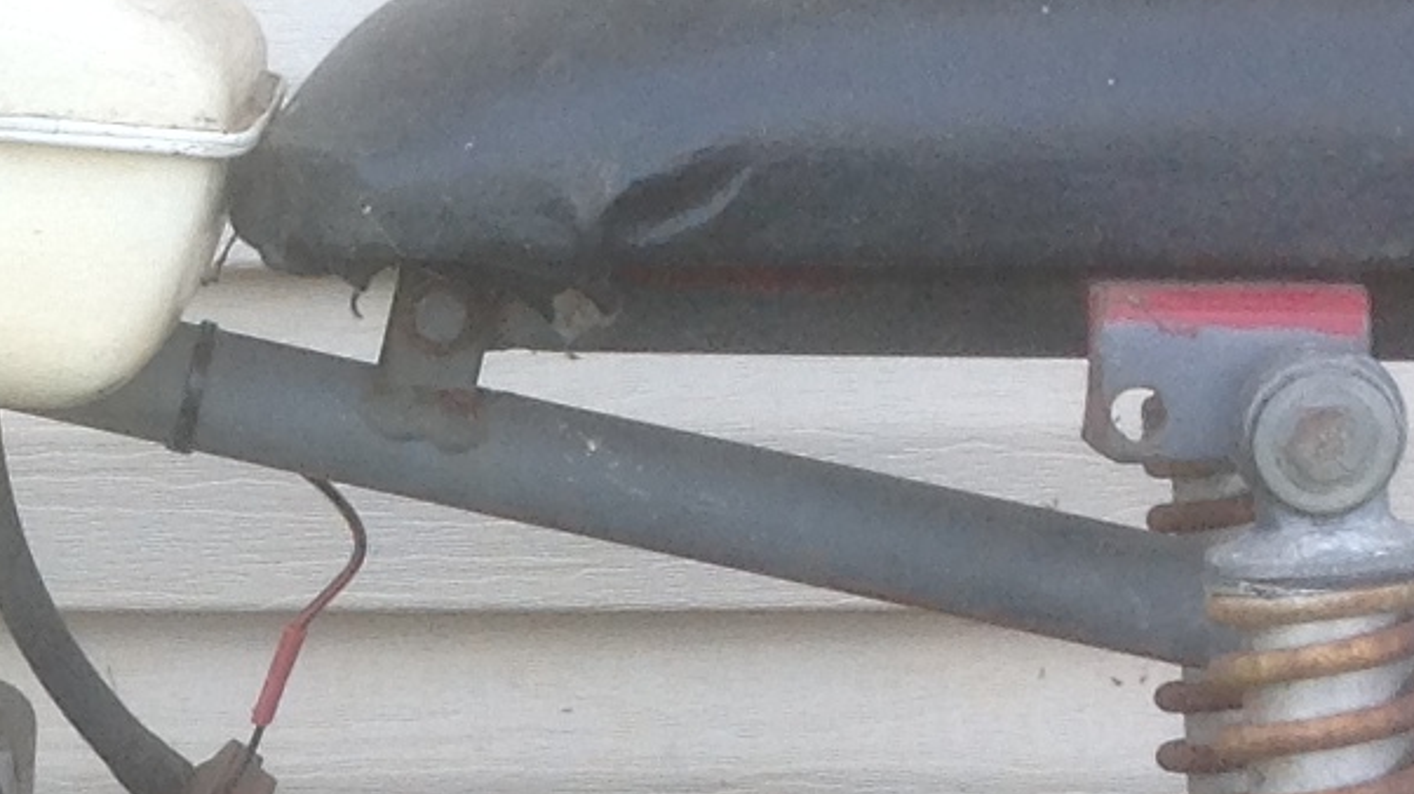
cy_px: 1196
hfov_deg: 12.9
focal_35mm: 164
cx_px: -101
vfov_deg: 7.3
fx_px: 6146
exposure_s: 1/152
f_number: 2.4
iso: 50
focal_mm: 4.28
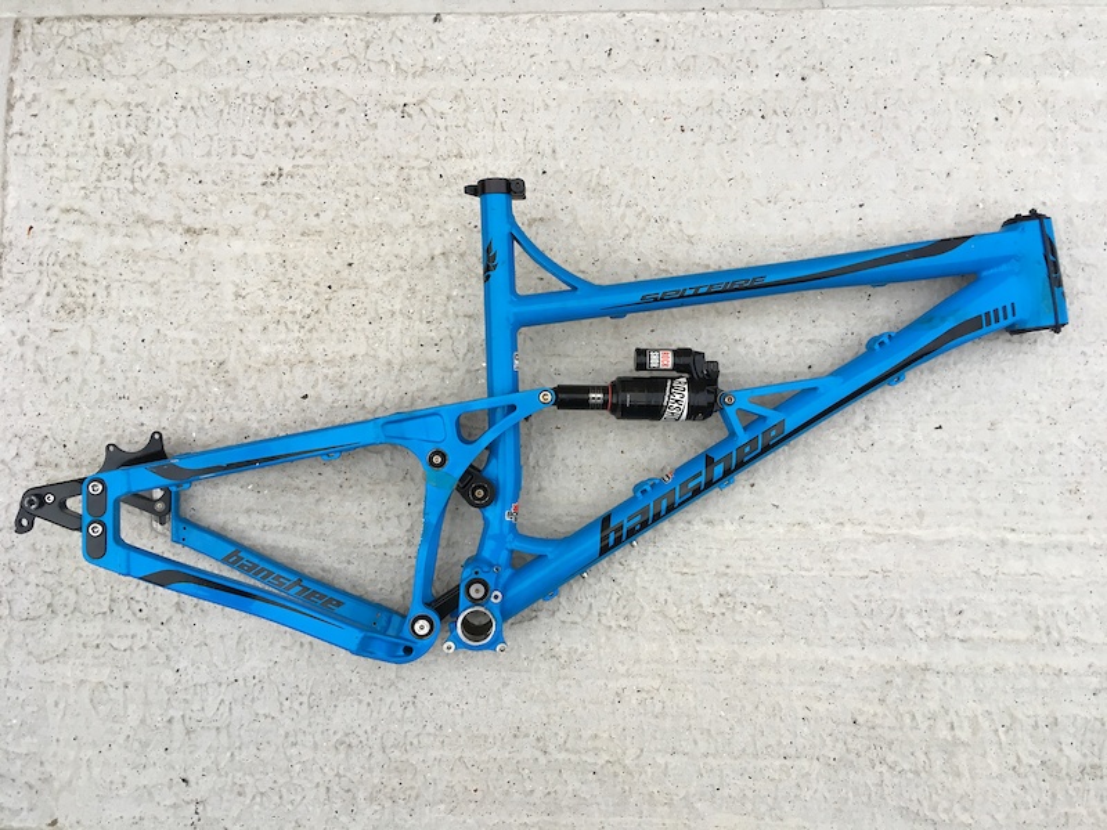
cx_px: 554
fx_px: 927
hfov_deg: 61.7
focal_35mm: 29
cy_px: 415
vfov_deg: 48.2
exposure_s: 1/33
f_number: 2.2
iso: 32
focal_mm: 4.15
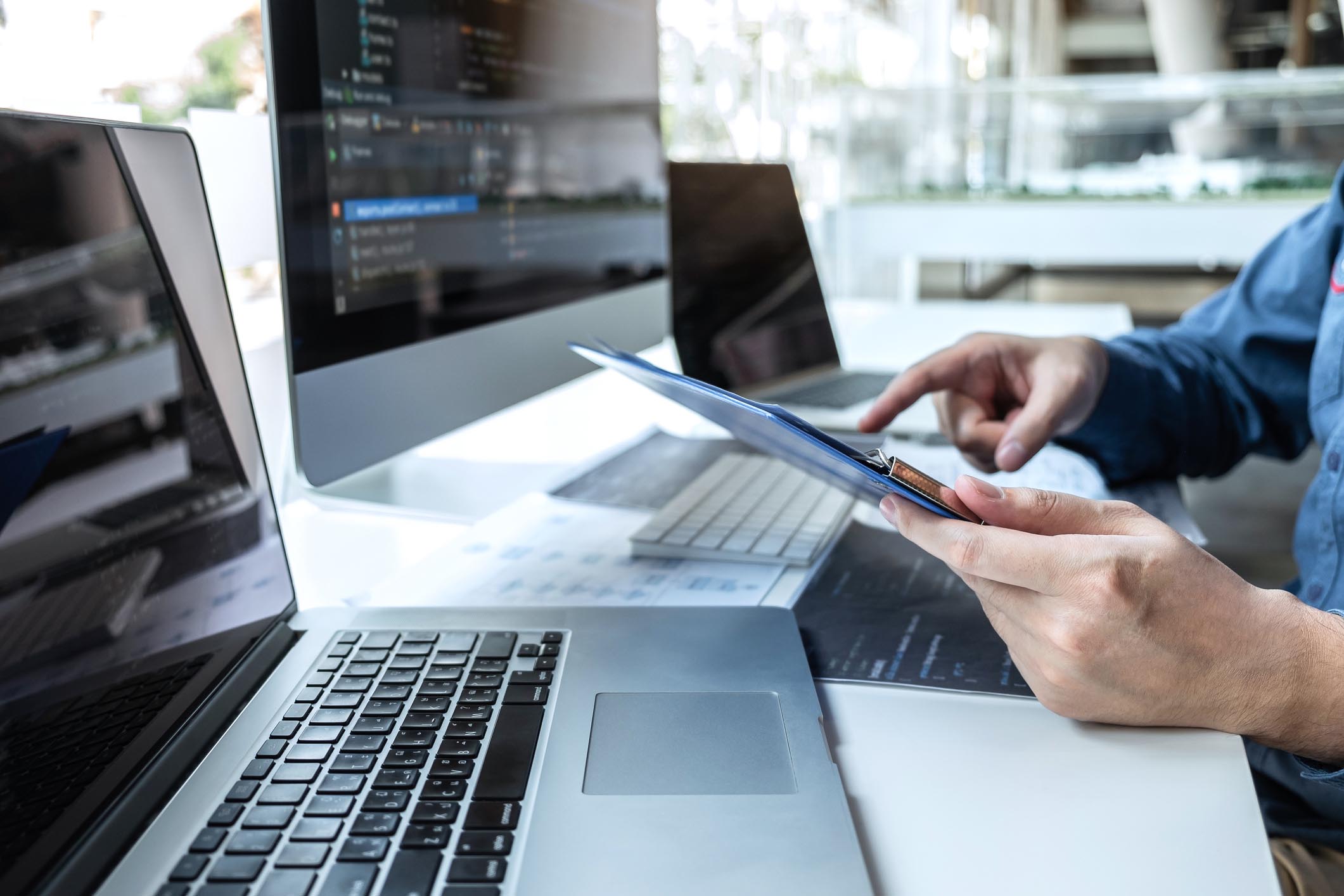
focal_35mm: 36
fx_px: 1344
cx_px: 672
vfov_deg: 36.9
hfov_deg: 53.1
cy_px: 448
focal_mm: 24.3
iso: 250
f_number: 3.2
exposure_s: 1/80
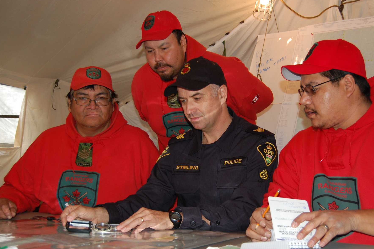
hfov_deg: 43.6
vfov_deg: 29.8
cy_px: 141
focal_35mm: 45
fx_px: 467
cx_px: 206
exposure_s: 1/60
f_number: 4
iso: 400
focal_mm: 26
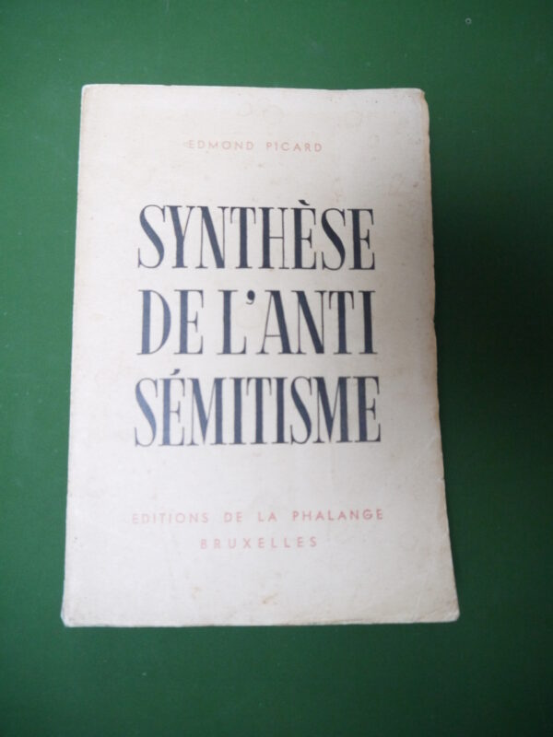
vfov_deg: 63.4
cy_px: 368
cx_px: 276
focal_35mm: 28
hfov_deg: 49.7
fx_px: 596
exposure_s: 1/60
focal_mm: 14
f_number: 4
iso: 1600
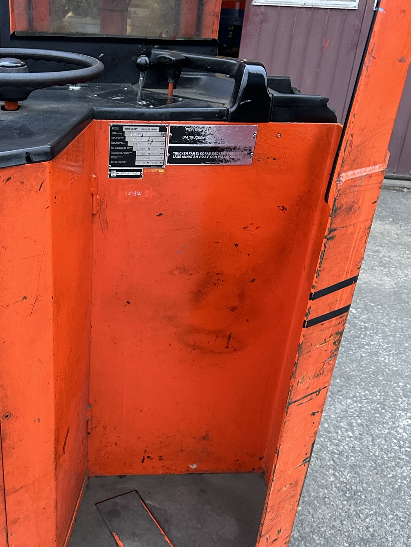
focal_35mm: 37
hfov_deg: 37.8
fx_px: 586
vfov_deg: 50.0
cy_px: 308
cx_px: 107
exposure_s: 1/50
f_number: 1.78
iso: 320
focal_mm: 6.86
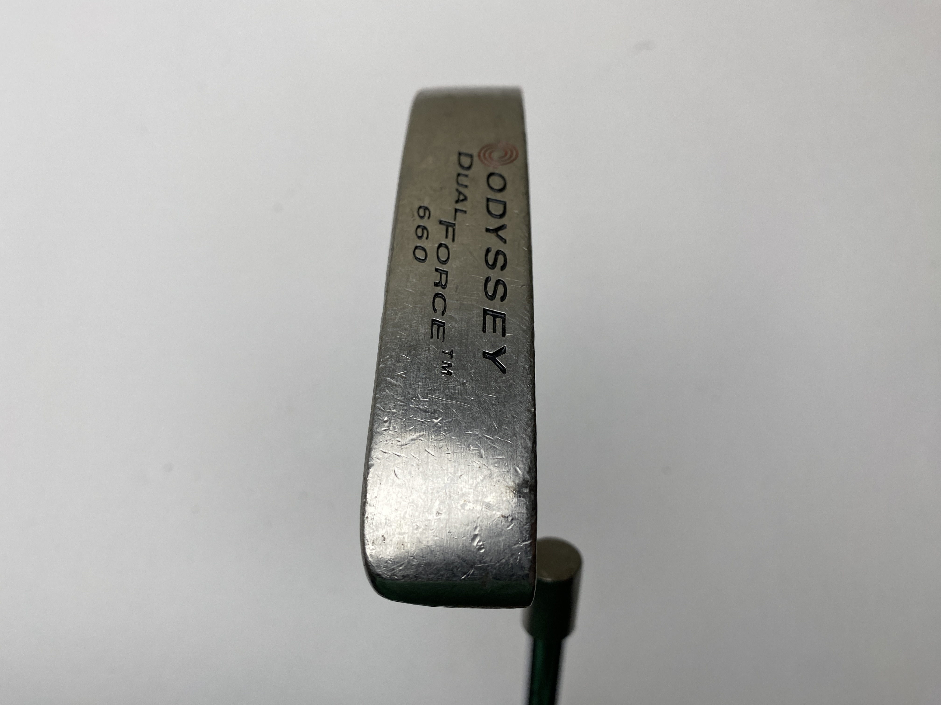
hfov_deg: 67.3
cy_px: 352
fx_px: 707
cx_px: 470
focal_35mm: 26
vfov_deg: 53.1
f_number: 1.8
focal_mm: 4.25
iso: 32
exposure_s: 1/497
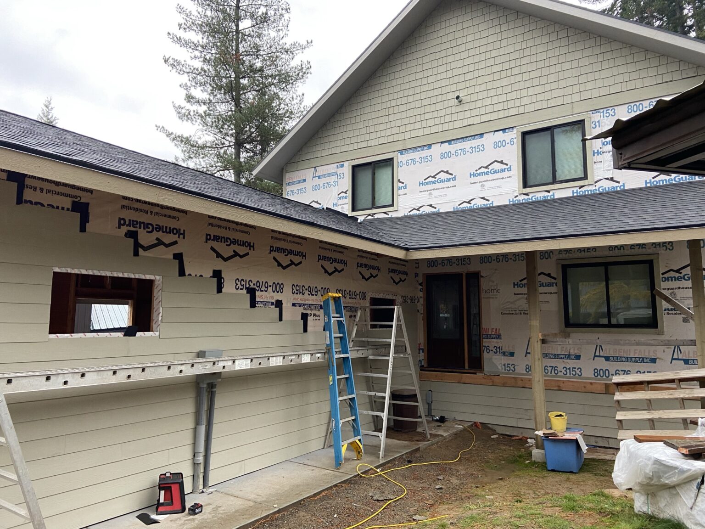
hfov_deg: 67.3
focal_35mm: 26
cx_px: 352
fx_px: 530
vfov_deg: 53.1
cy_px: 264
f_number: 1.8
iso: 125
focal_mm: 4.25
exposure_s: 1/90
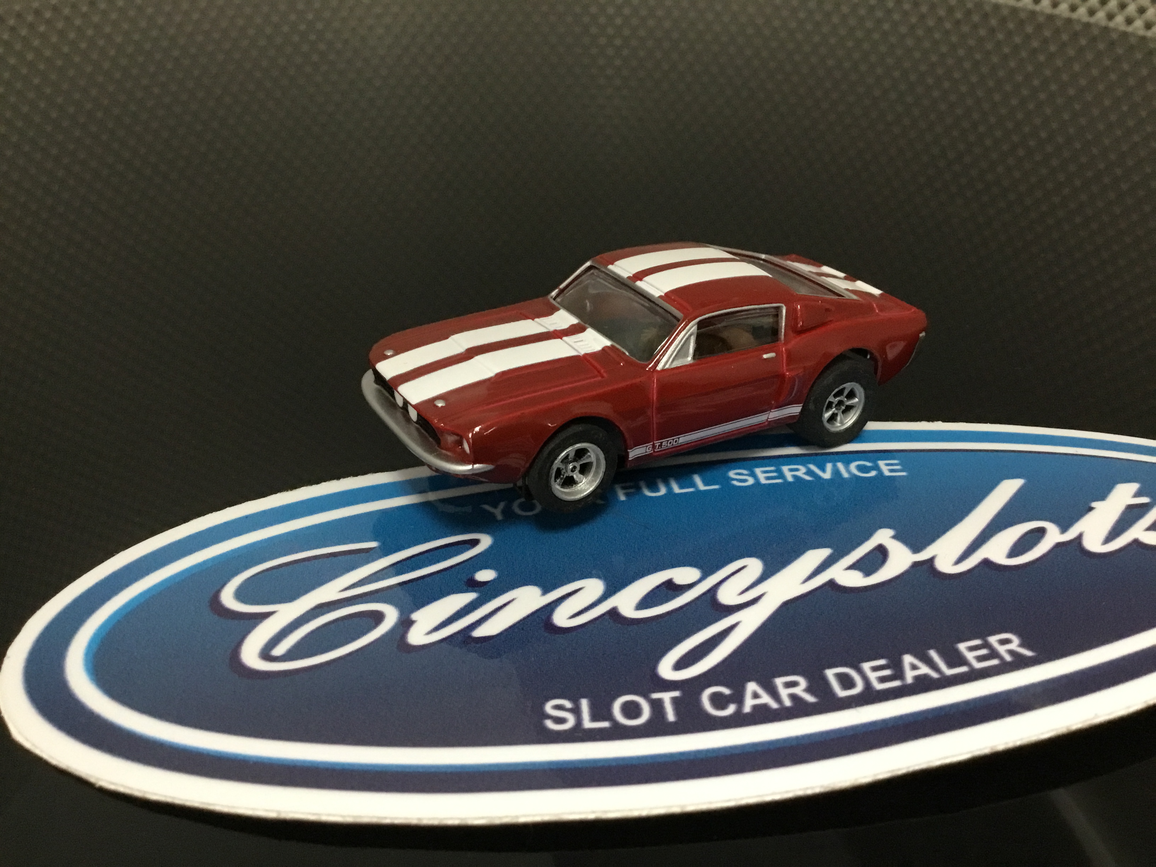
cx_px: 578
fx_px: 1035
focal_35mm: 31
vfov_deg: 45.4
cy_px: 434
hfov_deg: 58.4
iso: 200
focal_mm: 3.3
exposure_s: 1/30
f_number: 2.4
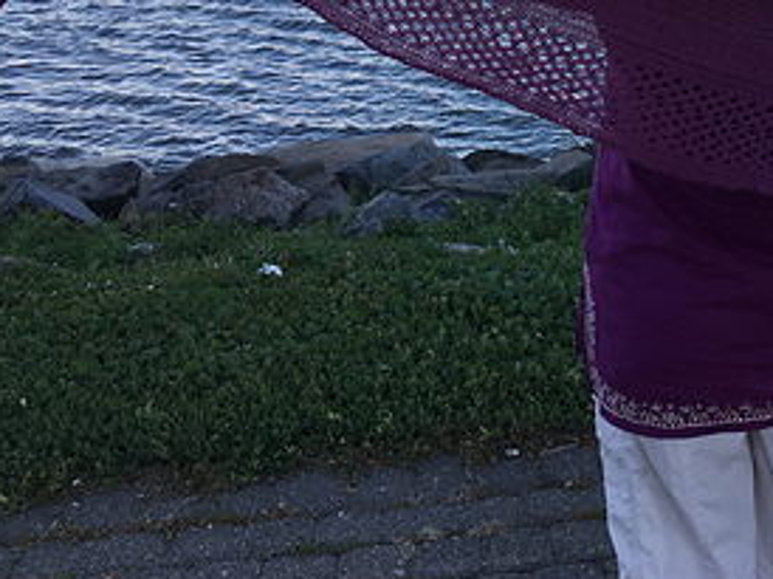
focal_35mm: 53
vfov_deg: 26.7
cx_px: 646
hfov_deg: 34.8
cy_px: 78
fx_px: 1182
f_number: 2.2
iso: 25
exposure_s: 1/578
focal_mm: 4.15
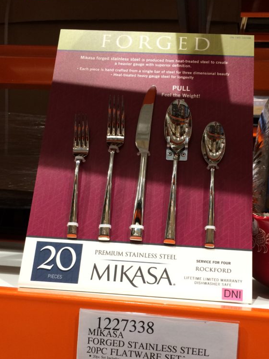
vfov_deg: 46.2
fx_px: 414
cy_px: 234
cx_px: 146
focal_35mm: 40
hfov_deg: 36.0
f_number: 2.2
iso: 80
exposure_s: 1/30
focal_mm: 4.15
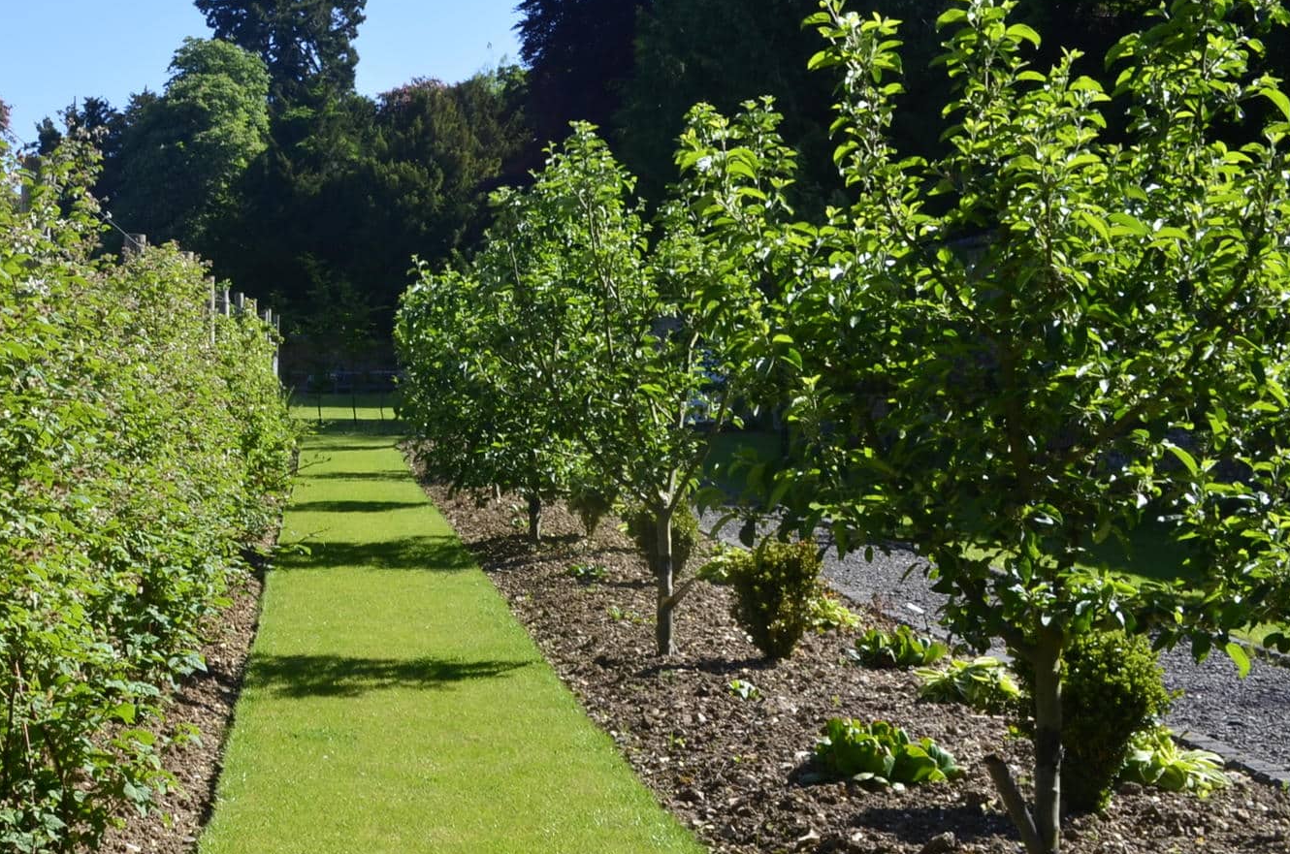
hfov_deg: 31.0
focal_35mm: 62
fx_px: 2217
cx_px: 138
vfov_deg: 21.8
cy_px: 433
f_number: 11
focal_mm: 22
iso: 160
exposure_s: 1/125
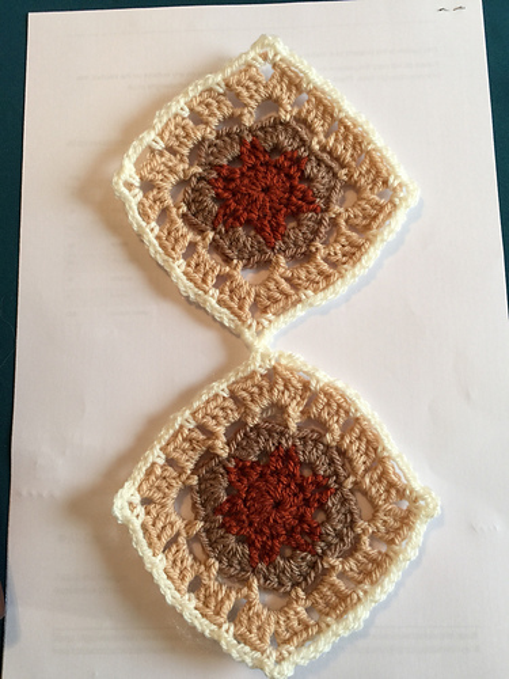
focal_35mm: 29
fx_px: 569
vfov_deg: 61.7
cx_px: 254
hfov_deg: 48.2
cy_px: 340
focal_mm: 4.15
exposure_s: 1/15
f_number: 2.2
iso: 32
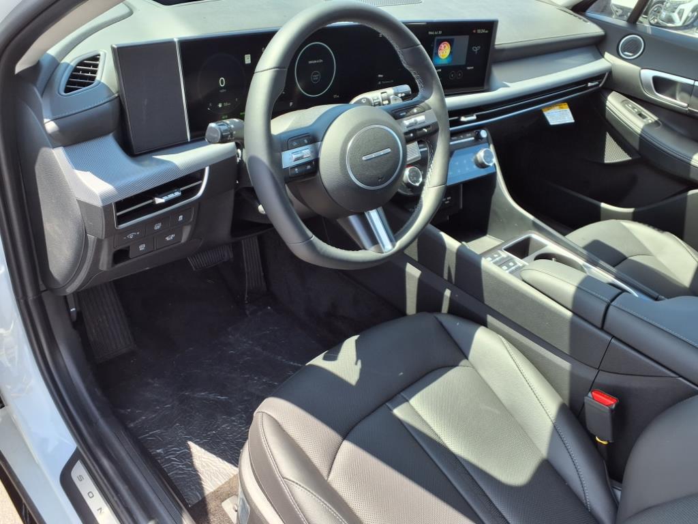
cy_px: 262
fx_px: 544
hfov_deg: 65.3
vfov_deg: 51.4
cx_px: 349
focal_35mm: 27
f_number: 1.9
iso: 40
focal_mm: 3.58
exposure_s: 1/227
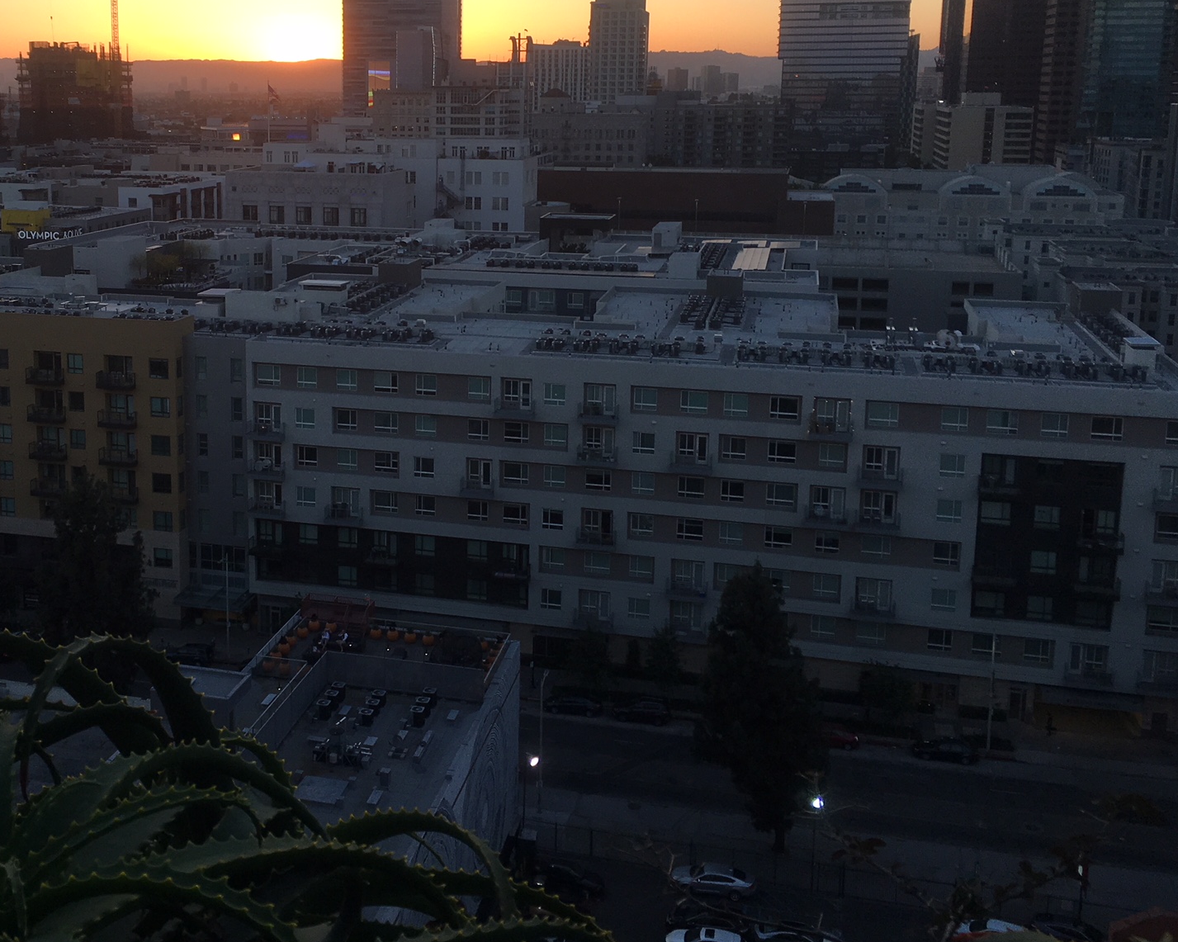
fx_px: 1394
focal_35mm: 40
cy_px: 324
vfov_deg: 37.0
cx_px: 376
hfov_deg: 45.0
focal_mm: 4.15
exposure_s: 1/199
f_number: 2.2
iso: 25
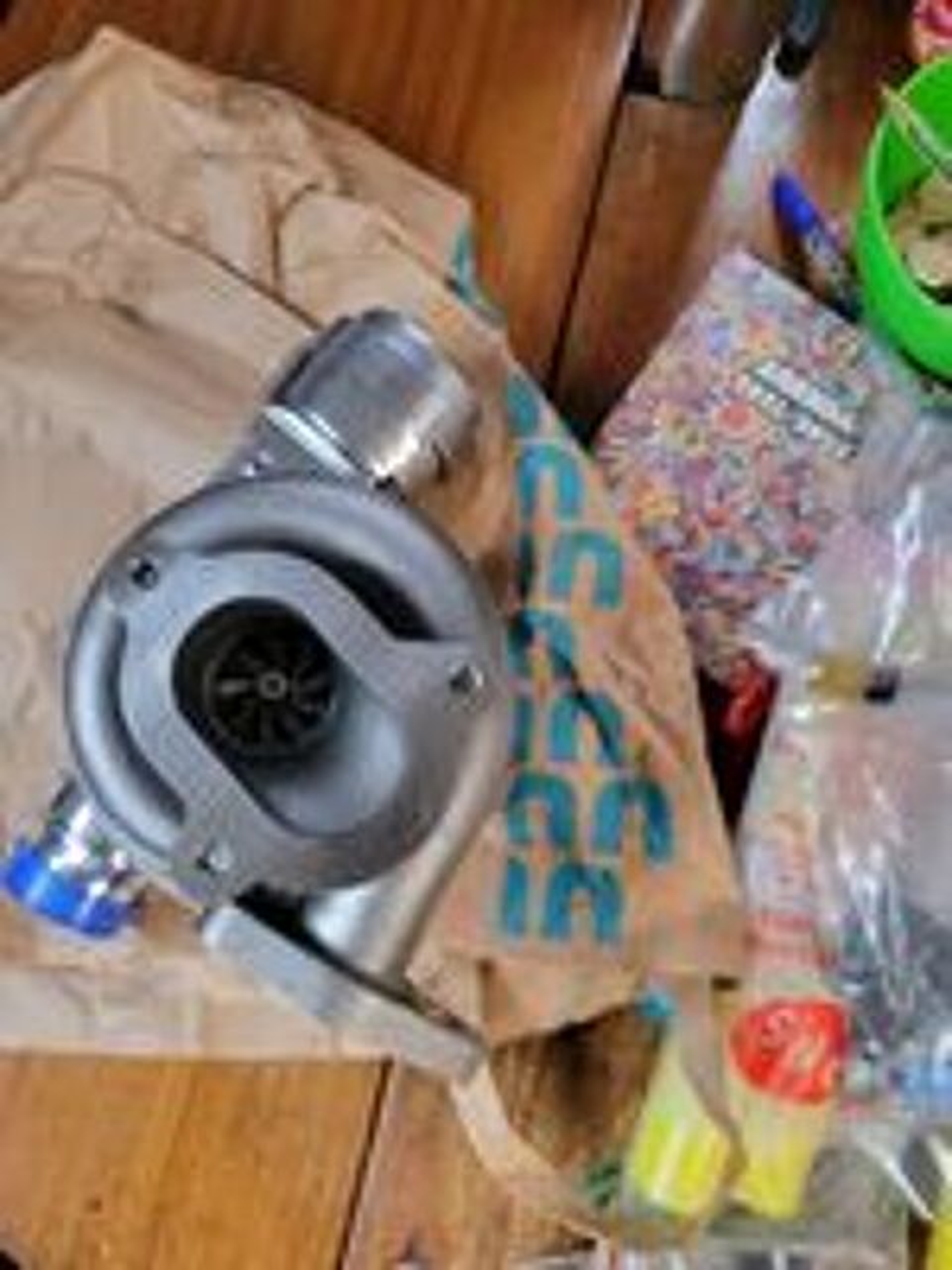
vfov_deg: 67.3
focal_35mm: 26
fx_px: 953
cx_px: 476
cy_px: 635
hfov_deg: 53.1
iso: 400
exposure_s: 1/40
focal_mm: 5.4
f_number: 1.8
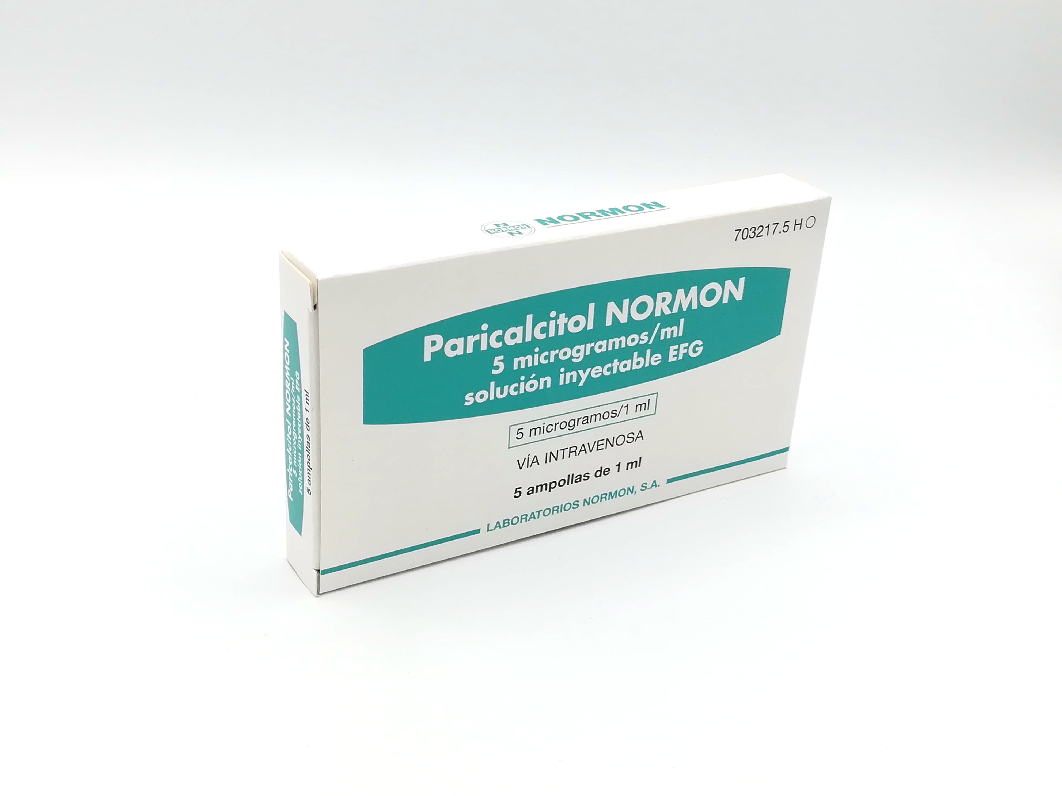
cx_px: 531
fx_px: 1350
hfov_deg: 42.9
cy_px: 398
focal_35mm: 44
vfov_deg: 32.9
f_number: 2.2
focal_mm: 3.83
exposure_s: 1/433
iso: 50
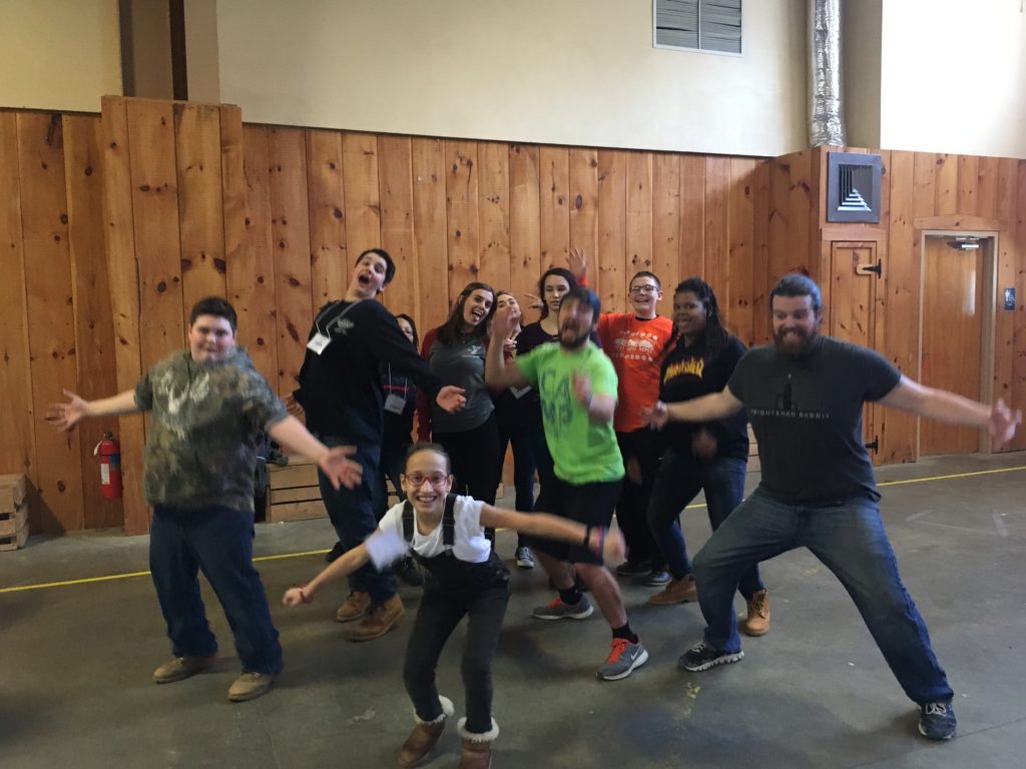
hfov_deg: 61.7
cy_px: 384
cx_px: 513
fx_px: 860
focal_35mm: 29
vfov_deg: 48.2
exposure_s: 1/30
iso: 200
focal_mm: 4.15
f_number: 2.2
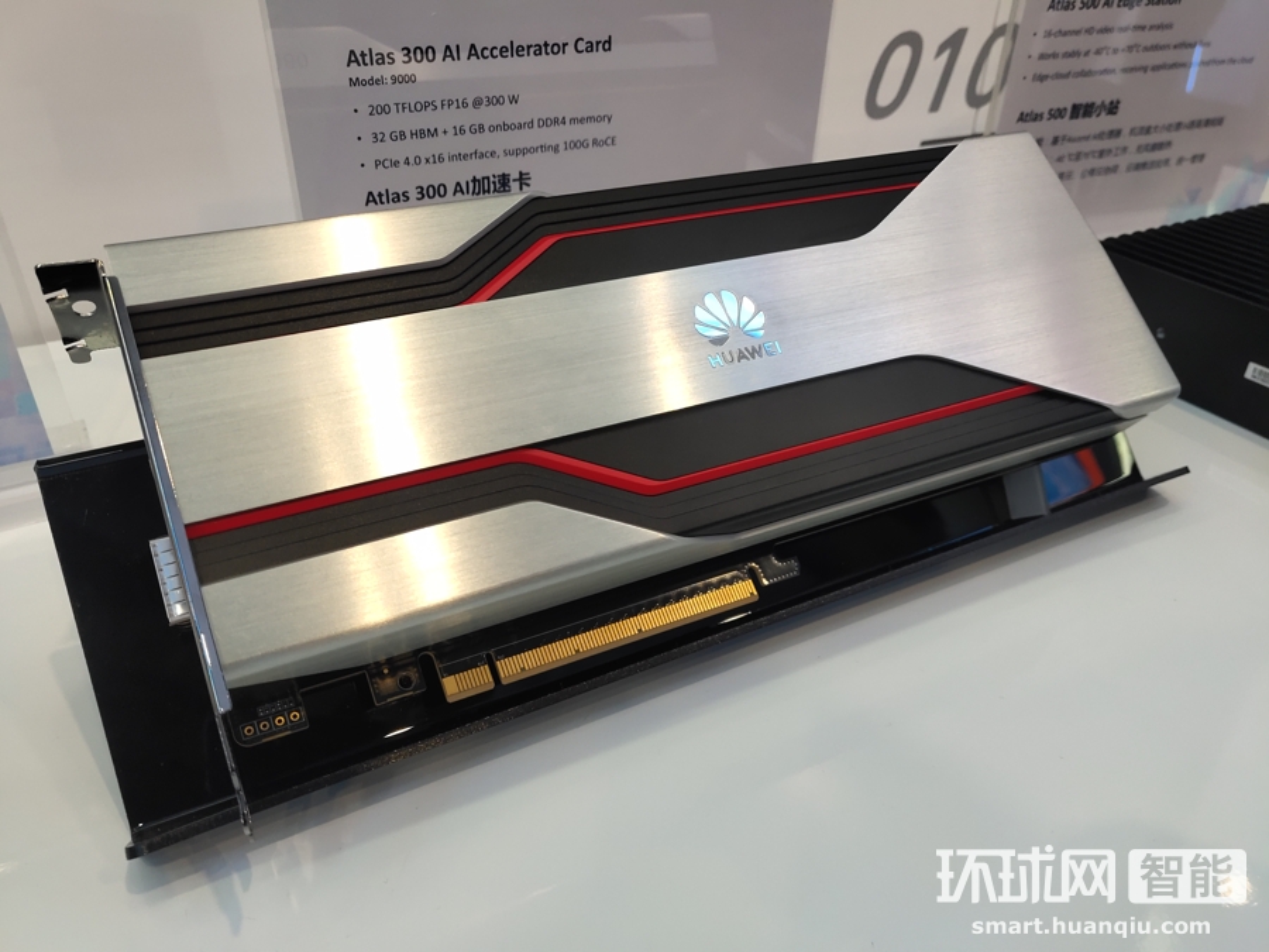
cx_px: 634
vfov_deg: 46.8
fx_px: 1100
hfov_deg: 60.0
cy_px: 476
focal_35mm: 30
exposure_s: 1/50
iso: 190
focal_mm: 4.35
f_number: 1.8
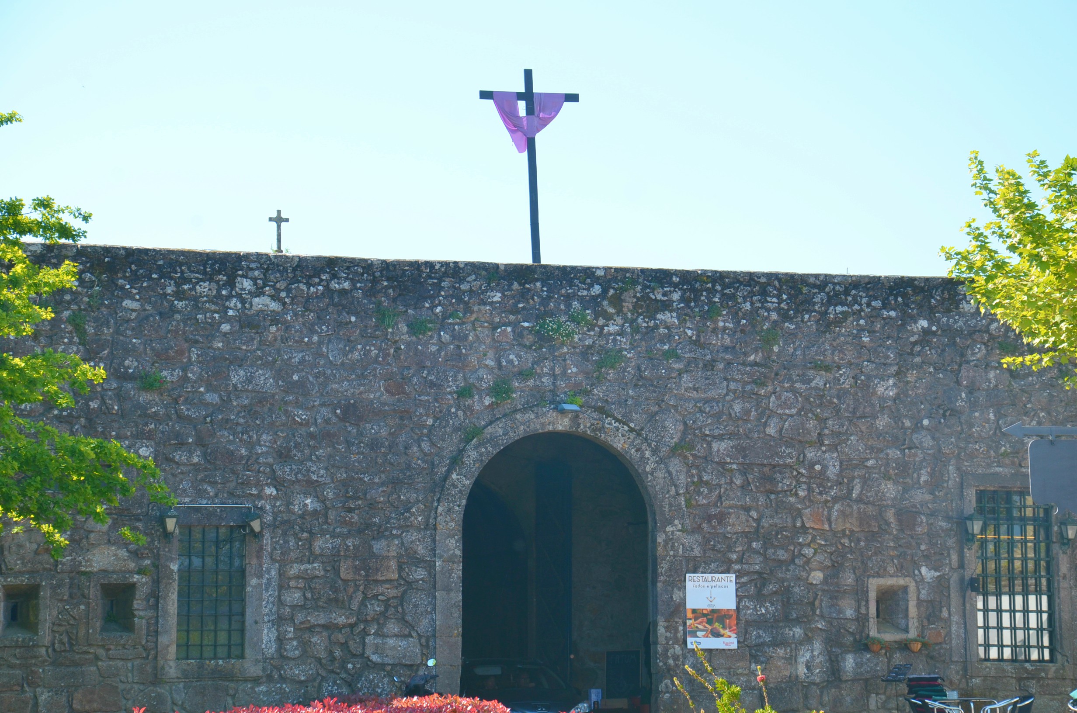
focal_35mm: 112
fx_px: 3359
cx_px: 538
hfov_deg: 18.2
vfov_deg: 12.1
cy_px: 356
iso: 200
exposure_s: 1/250
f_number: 8
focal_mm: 75
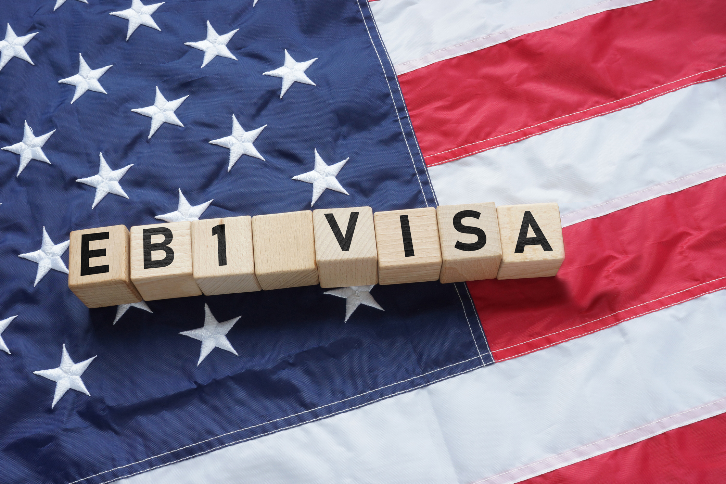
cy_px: 242
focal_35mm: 45
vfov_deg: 29.9
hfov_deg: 43.6
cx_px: 363
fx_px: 907
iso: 200
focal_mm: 30
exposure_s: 1/4
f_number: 20
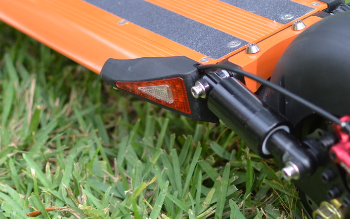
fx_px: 1030
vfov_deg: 12.1
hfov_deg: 19.3
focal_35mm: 108
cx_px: 209
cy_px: 50
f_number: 2
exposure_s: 1/1250
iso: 320
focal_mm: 35
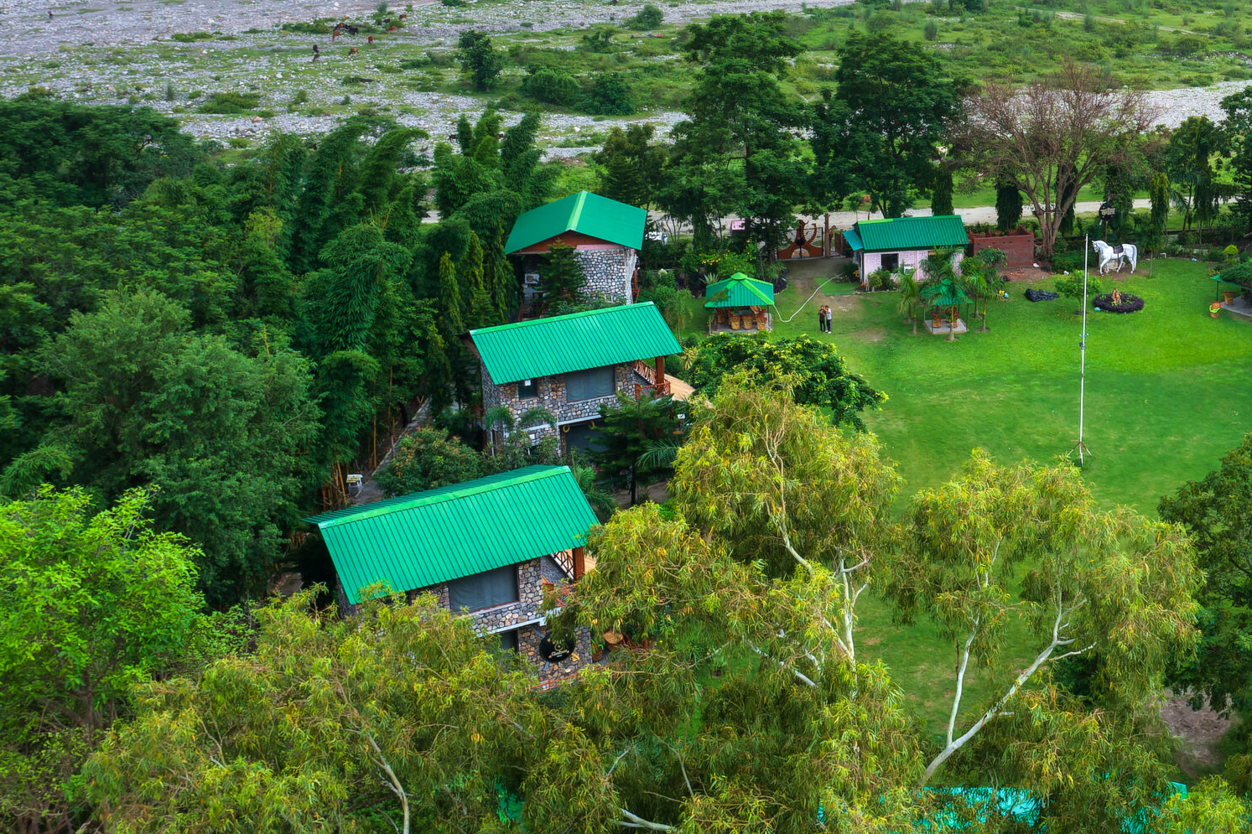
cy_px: 289
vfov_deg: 27.9
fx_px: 1669
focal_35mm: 48
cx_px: 1008
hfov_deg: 39.4
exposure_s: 1/80
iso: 100
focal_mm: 10.26
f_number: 11
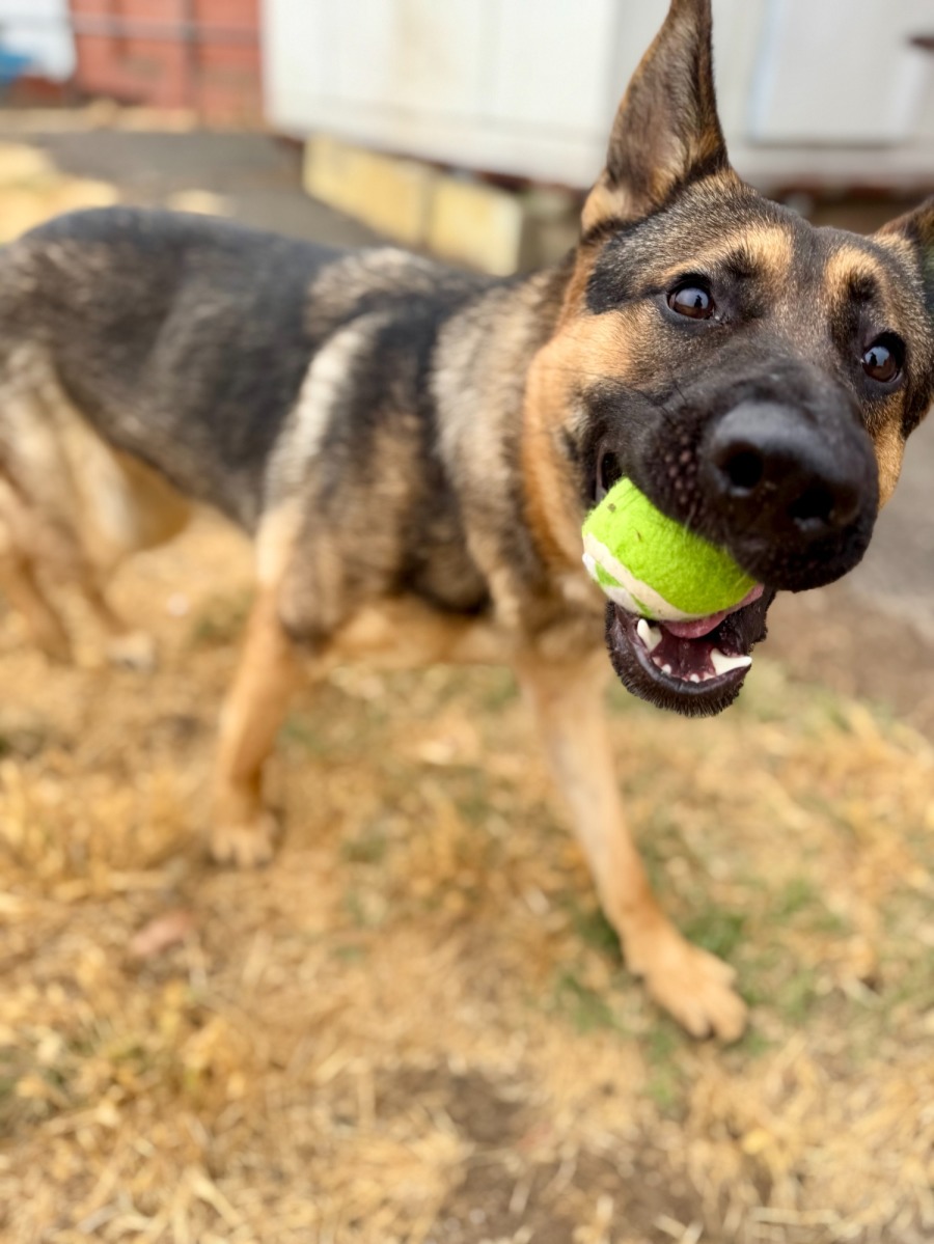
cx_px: 467
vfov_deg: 71.6
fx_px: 863
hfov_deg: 56.8
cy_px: 622
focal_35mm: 24
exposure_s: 1/1292
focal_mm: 6.76
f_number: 1.78
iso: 80
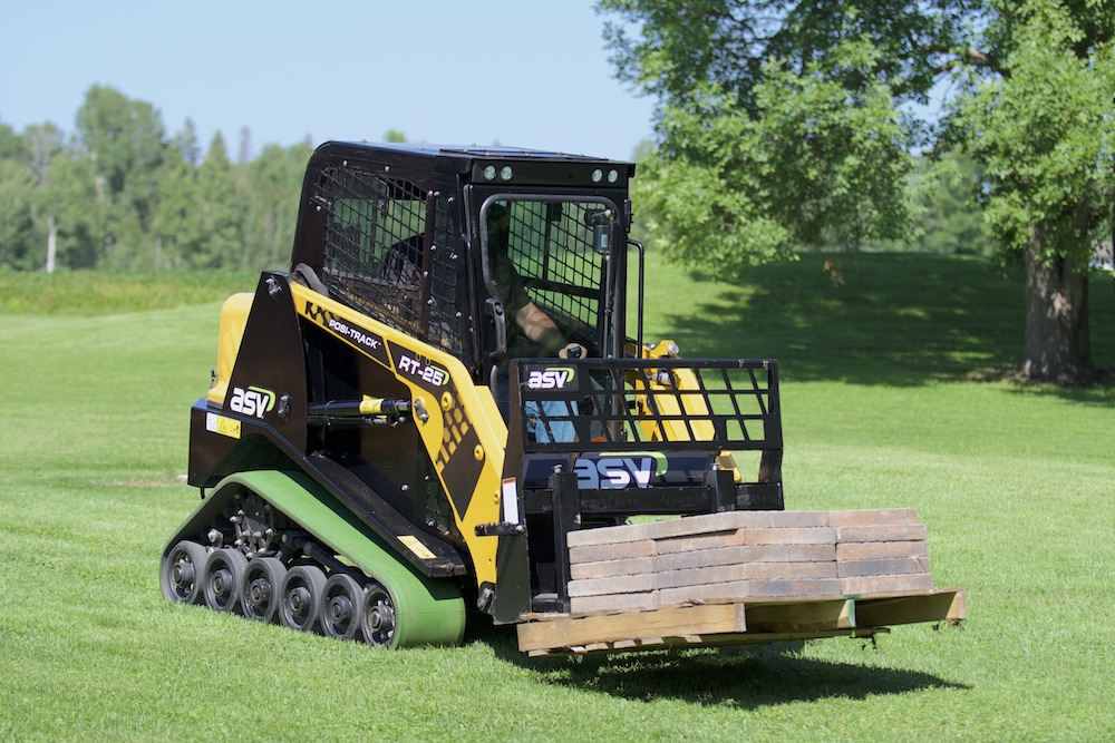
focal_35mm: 120
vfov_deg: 11.4
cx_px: 558
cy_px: 372
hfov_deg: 17.1
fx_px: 3717
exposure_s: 1/1600
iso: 200
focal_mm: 80
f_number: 3.2
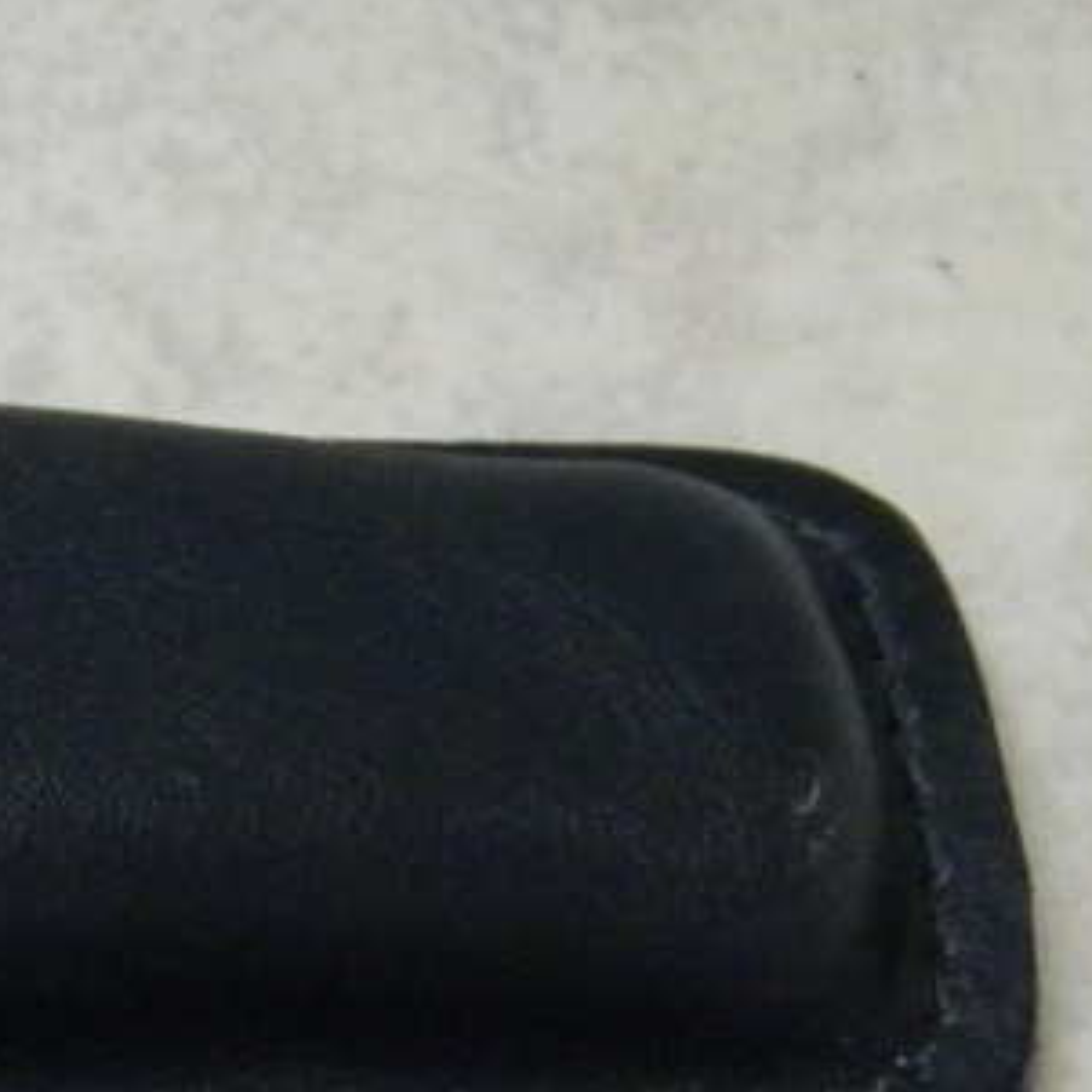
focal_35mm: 138
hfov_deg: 12.3
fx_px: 4925
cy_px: 1237
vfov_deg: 12.4
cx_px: -297
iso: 400
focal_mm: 8.6
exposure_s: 1/19.6
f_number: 3.9
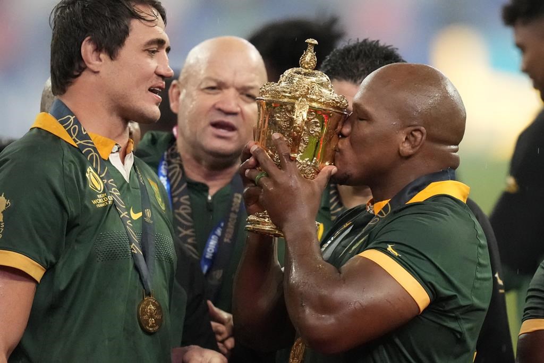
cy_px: 182
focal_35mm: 400
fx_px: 6045
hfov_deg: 5.2
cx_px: 272
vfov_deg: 3.4
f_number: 2.8
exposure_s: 1/500
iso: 8000
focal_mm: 400
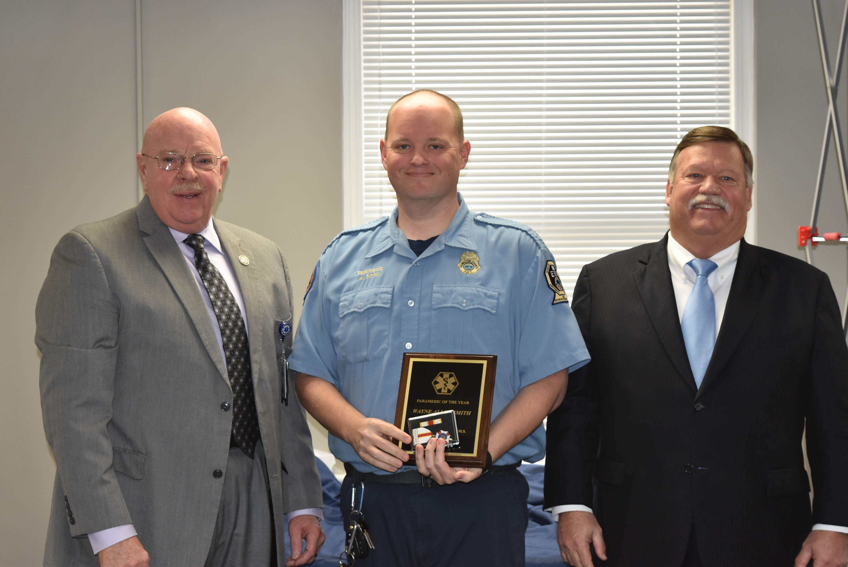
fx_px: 1697
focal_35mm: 72
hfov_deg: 28.1
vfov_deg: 19.0
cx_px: 424
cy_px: 284
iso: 800
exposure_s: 1/100
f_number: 5.3
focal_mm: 48
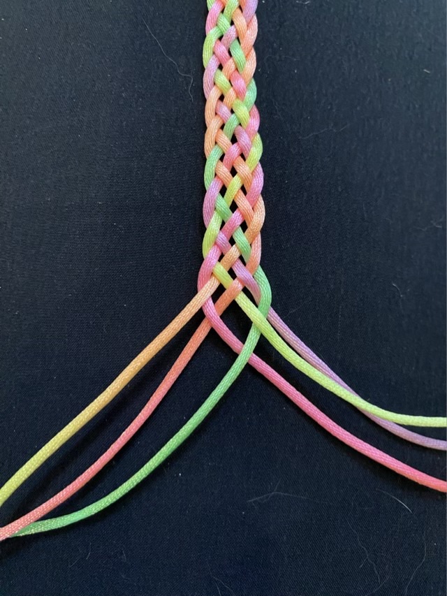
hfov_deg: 54.9
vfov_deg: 69.4
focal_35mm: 25
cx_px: 224
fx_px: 430
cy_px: 298
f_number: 1.8
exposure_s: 1/60
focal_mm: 4.25
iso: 500
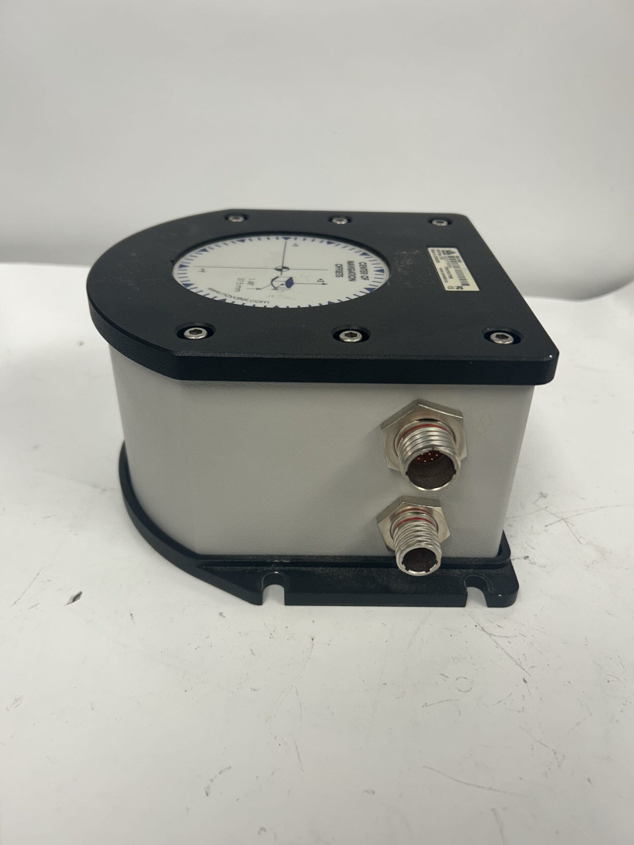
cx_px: 317
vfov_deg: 67.3
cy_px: 422
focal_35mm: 26
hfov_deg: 53.1
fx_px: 635
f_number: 1.5
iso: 50
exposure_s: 1/120
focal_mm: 5.7
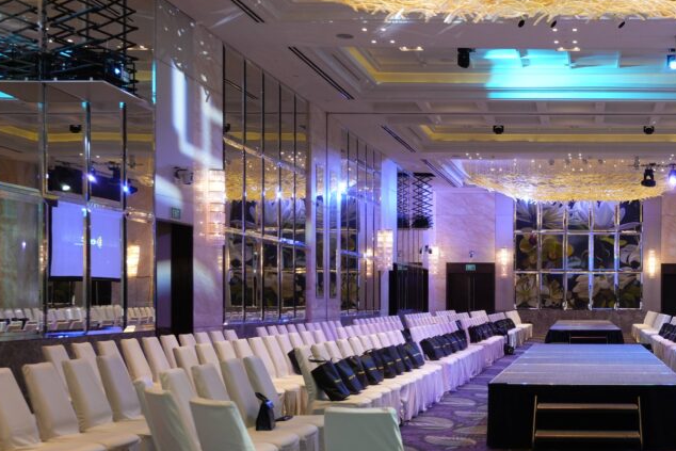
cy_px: 307
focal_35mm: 47
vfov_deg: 28.2
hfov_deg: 39.0
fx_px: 891
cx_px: 589
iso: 500
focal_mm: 19.6
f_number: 2.8
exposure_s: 1/20
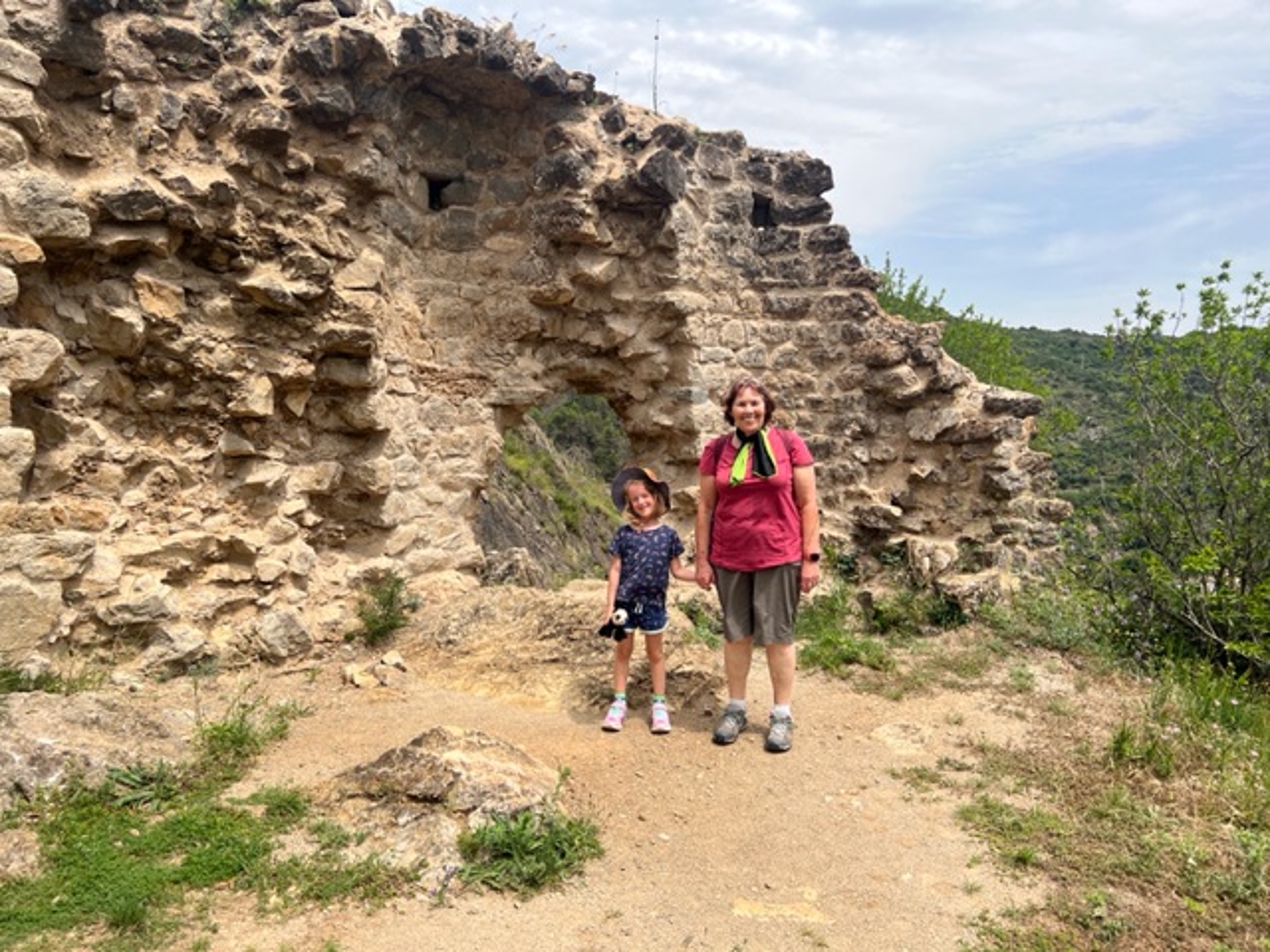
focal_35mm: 26
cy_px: 476
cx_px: 635
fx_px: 954
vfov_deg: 53.1
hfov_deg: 67.3
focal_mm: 5.7
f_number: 1.5
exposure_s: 1/3165
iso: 50
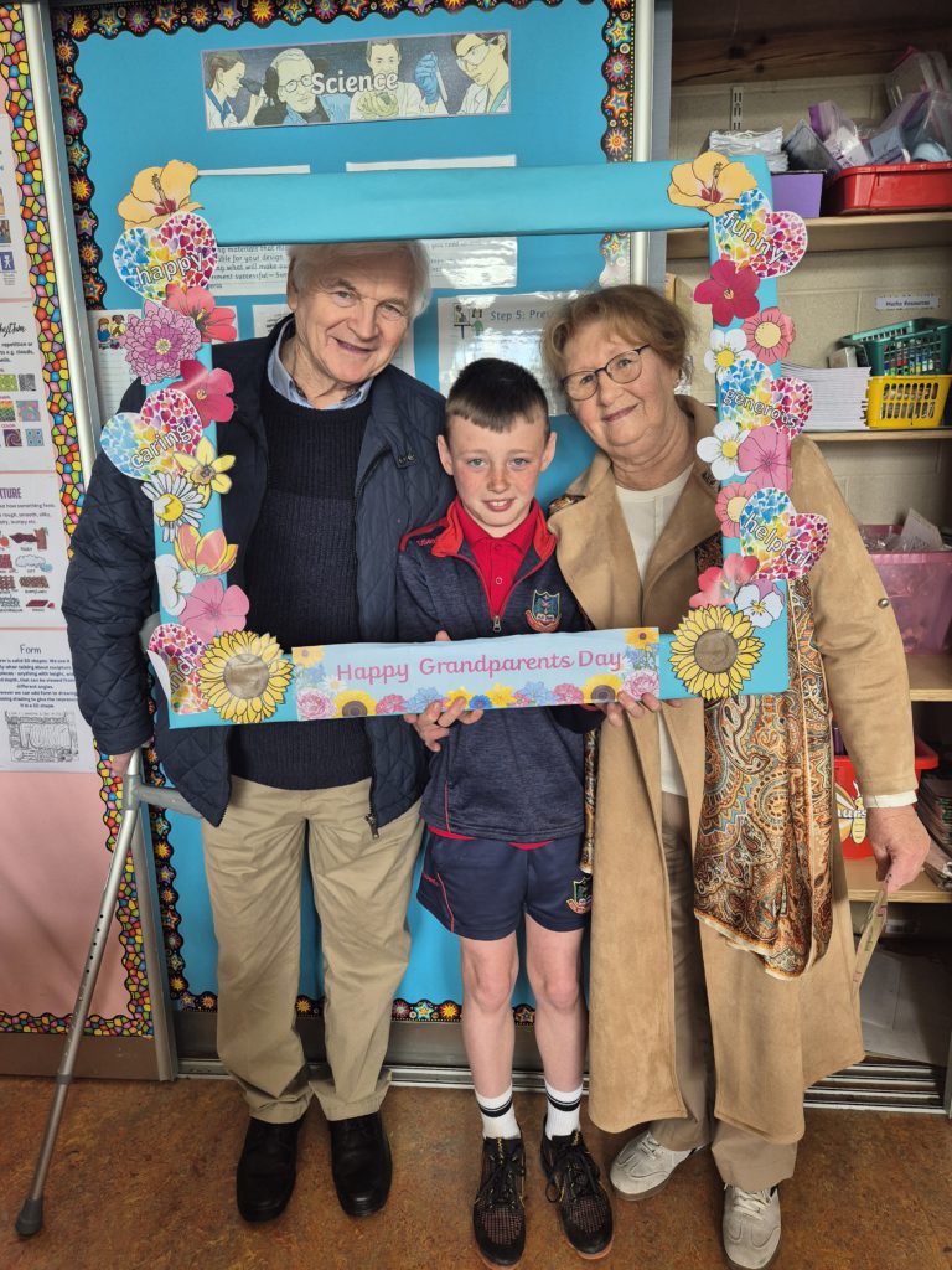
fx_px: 843
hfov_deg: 58.9
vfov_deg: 73.9
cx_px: 476
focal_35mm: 23
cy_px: 635
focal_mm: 5.4
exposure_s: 1/120
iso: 100
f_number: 1.8
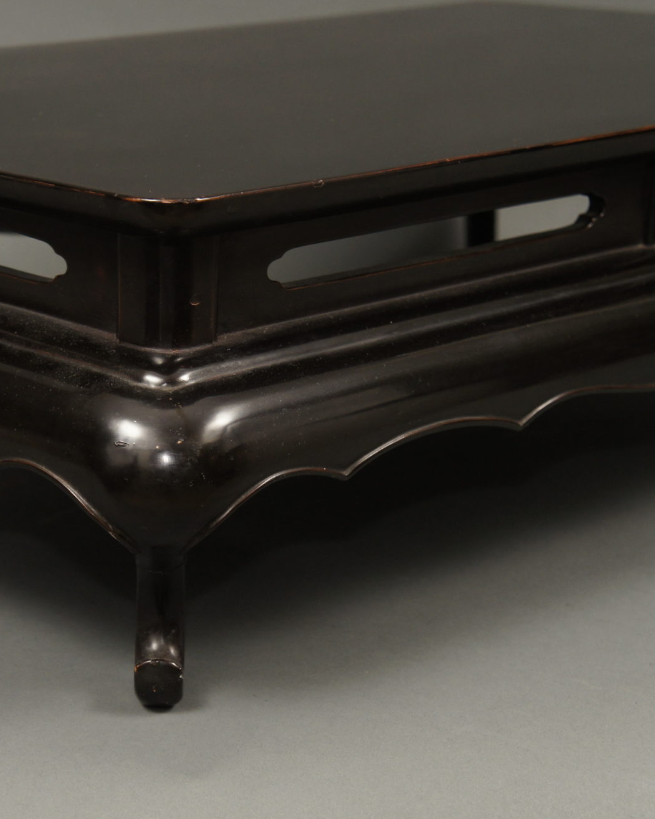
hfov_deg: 17.3
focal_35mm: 88
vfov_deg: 21.8
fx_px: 2126
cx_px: 90
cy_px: 407
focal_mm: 41
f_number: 6.3
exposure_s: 1/160
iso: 800
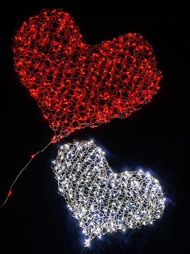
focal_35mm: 52
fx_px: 381
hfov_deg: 28.0
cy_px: 127
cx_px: 95
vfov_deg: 36.8
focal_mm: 6
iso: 200
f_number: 2
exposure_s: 1/122
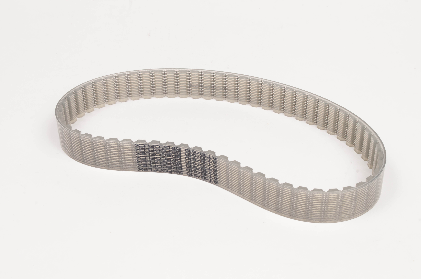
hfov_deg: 31.9
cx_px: 210
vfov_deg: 21.5
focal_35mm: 63
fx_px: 736
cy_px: 140
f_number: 16
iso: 200
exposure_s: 1/60
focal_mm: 42
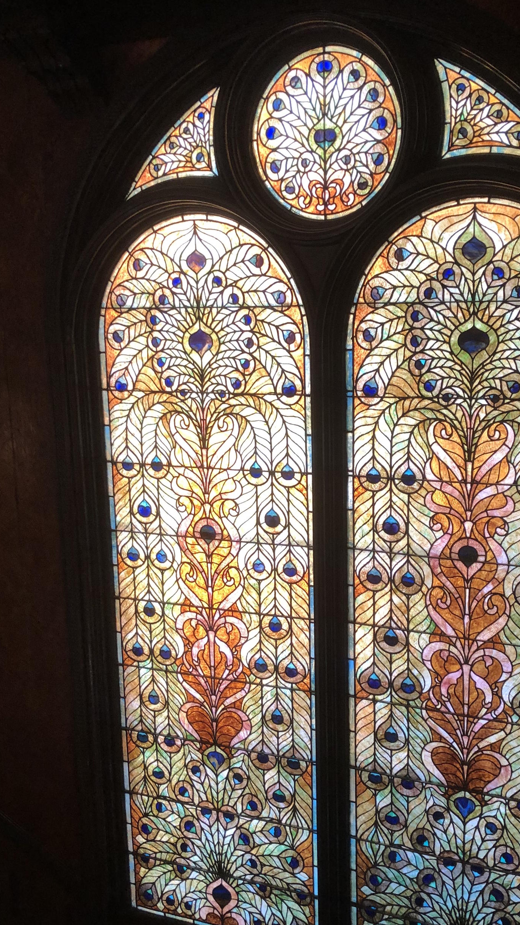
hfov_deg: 29.6
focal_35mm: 40
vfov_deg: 50.4
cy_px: 519
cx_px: 328
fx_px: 980
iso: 40
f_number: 1.8
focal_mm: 3.99
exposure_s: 1/24
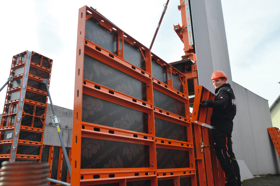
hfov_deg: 59.6
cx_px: 140
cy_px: 93
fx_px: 245
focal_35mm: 32
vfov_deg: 41.5
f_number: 6.7
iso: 200
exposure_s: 1/180
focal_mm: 21
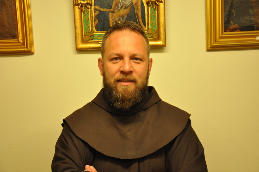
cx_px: 130
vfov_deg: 18.9
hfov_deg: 28.1
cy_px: 86
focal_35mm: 72
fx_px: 517
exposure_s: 1/30
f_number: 5.6
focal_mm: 48
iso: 400
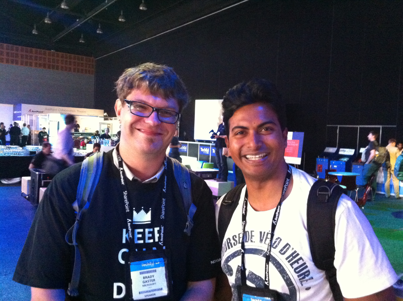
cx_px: 202
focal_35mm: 35
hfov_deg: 52.7
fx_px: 407
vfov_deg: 40.6
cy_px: 150
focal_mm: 3.85
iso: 800
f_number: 2.8
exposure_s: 1/15
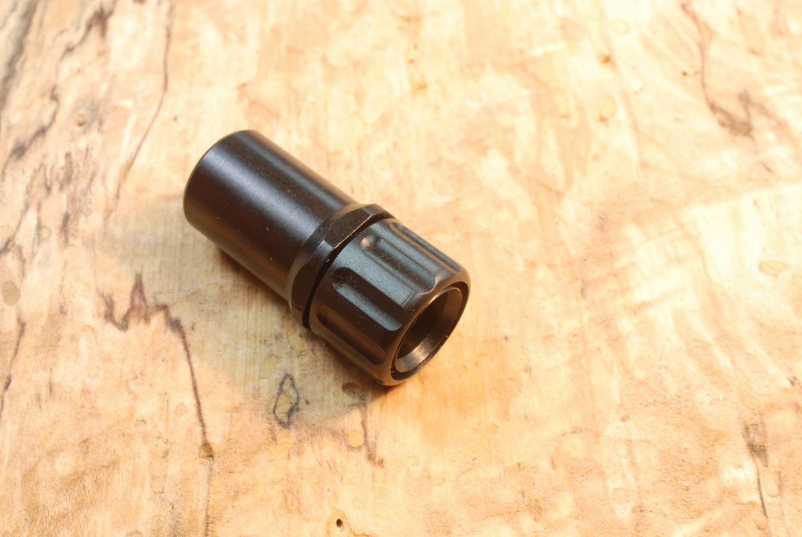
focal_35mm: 60
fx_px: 1338
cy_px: 268
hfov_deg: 33.4
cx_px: 401
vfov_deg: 22.7
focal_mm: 40
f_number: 22
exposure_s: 1/6
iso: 200
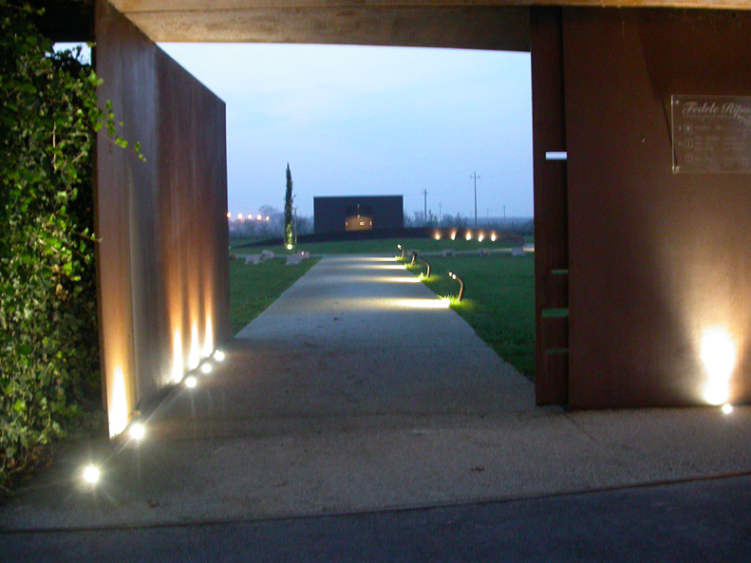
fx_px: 824
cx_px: 376
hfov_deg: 49.0
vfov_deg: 37.7
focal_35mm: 38
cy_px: 282
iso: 400
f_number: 2.6
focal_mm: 7.85
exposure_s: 1/1.6
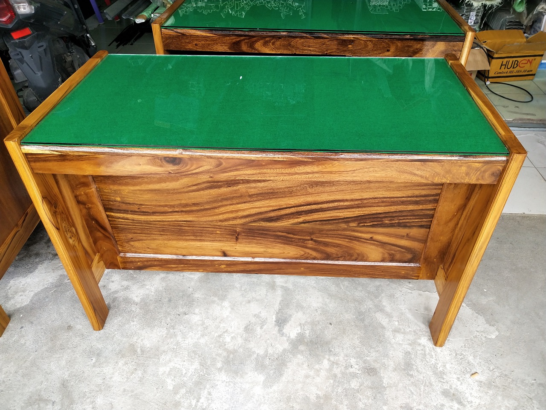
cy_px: 205
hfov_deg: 60.0
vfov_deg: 46.8
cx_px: 273
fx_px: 473
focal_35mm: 30
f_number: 1.8
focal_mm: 3.95
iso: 54
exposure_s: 1/100
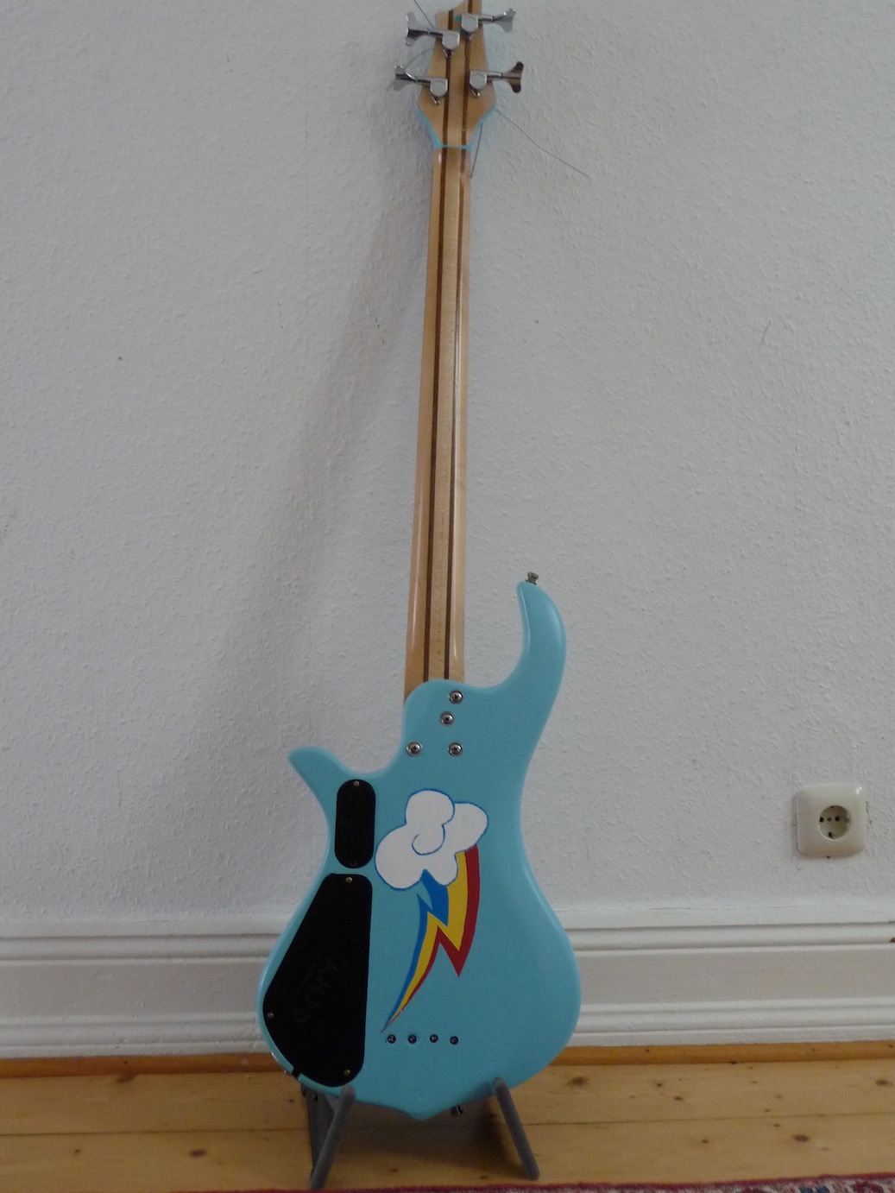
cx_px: 448
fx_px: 1241
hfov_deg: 39.7
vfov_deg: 51.3
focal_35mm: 36
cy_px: 596
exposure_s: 1/30
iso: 400
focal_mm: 6
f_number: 3.7
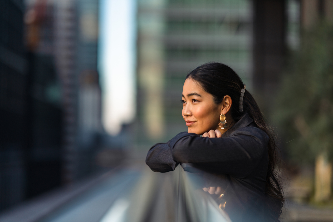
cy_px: 111
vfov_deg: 16.1
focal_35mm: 85
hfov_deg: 23.9
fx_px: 786
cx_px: 166
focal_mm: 85
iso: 50
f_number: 1.4
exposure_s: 1/1600
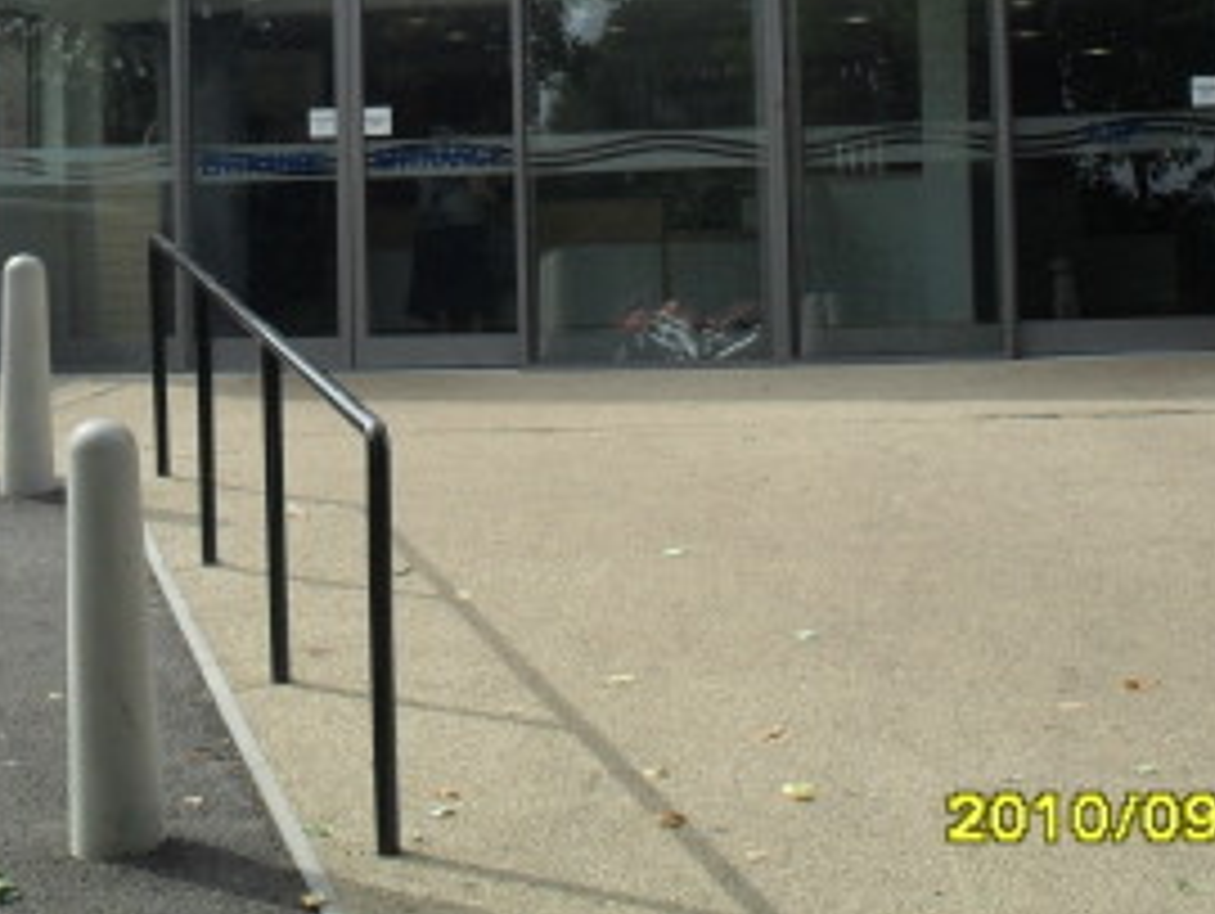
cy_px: 90
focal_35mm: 69
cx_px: 565
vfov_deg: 20.9
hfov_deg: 28.1
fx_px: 2424
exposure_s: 1/125
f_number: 8.4
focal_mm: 6.3
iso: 100
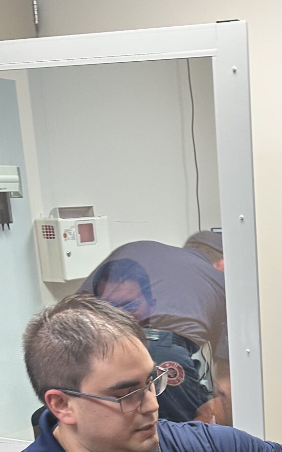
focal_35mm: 70
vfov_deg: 27.1
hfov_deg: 17.4
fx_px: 861
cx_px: 367
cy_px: 490
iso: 125
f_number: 1.78
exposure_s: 1/60
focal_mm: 6.86
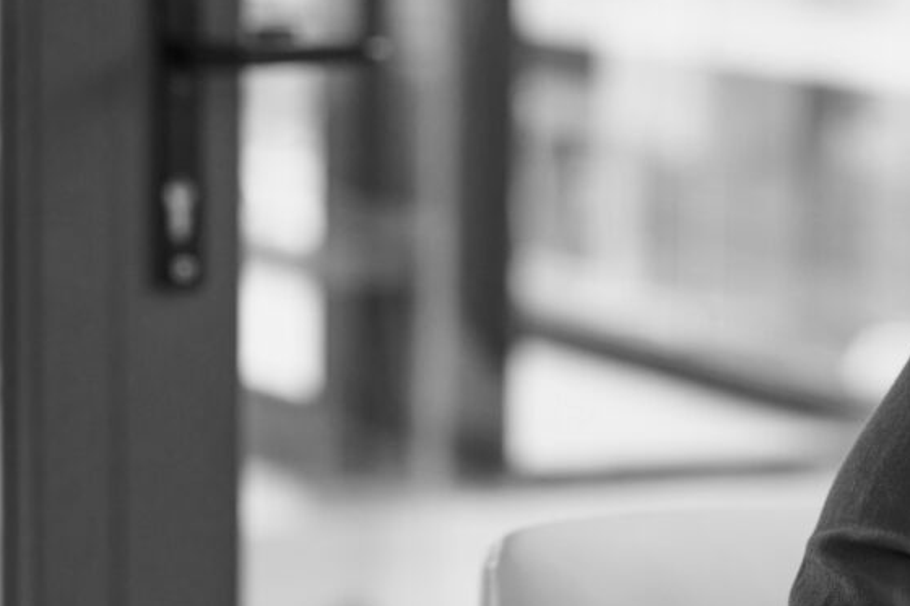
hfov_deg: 10.9
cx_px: 1256
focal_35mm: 183
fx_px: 4624
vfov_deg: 7.5
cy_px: 503
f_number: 2.2
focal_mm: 50
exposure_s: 1/200
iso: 320
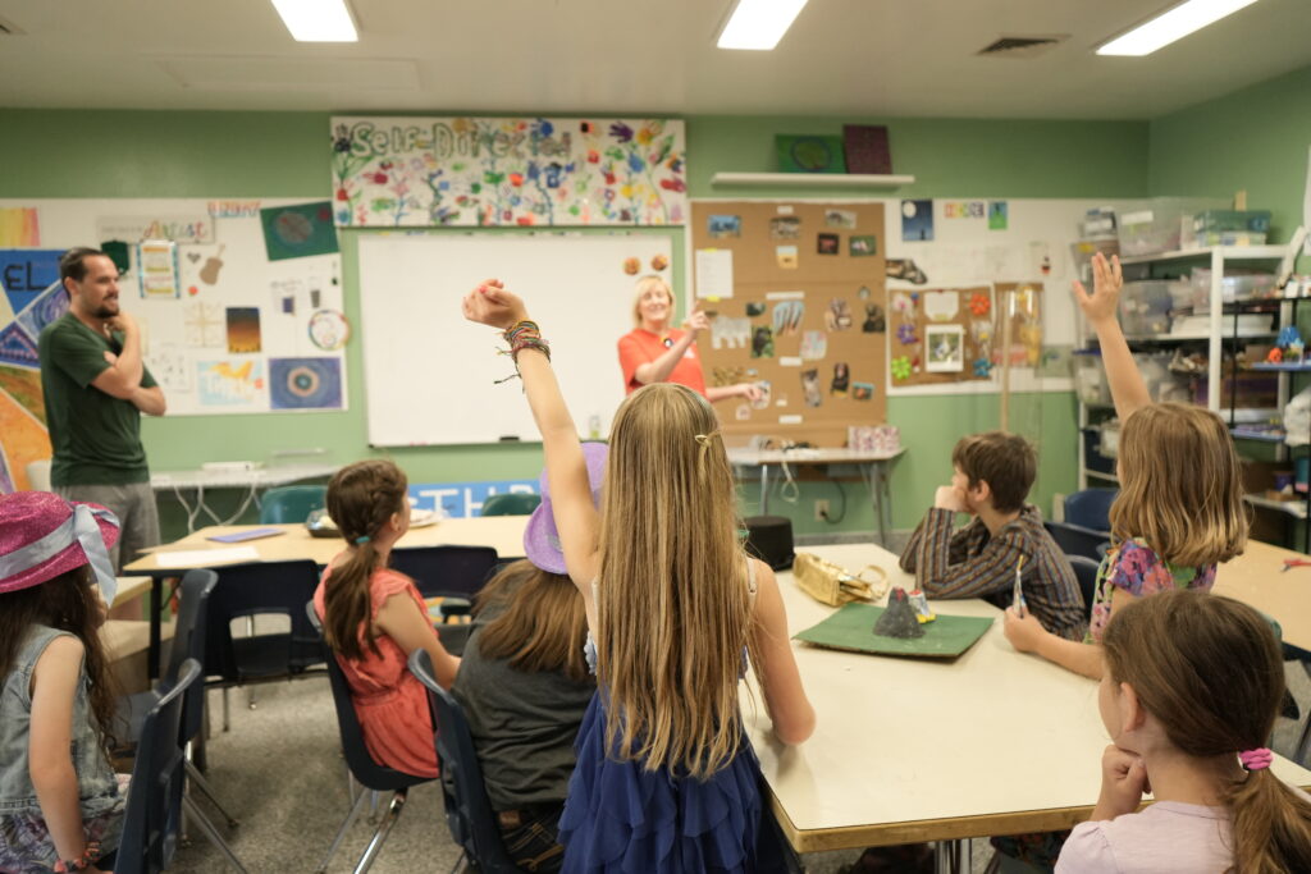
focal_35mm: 28
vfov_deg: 46.4
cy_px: 437
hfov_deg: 65.5
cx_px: 656
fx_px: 1020
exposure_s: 1/160
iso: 2000
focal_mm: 28
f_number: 3.5
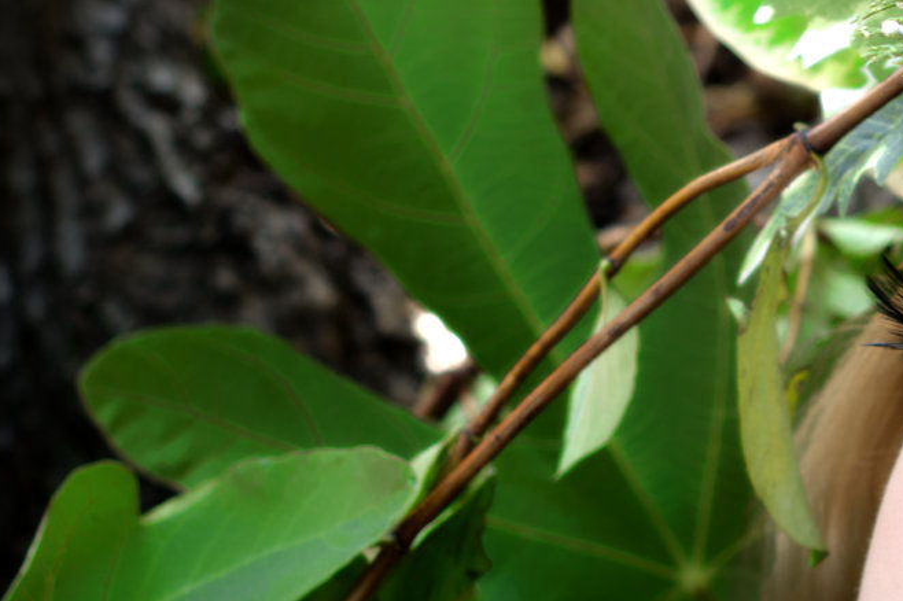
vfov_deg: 9.0
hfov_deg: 13.1
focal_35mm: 152
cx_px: 1096
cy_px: 605
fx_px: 3811
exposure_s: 1/100
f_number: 4
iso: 250
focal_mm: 50
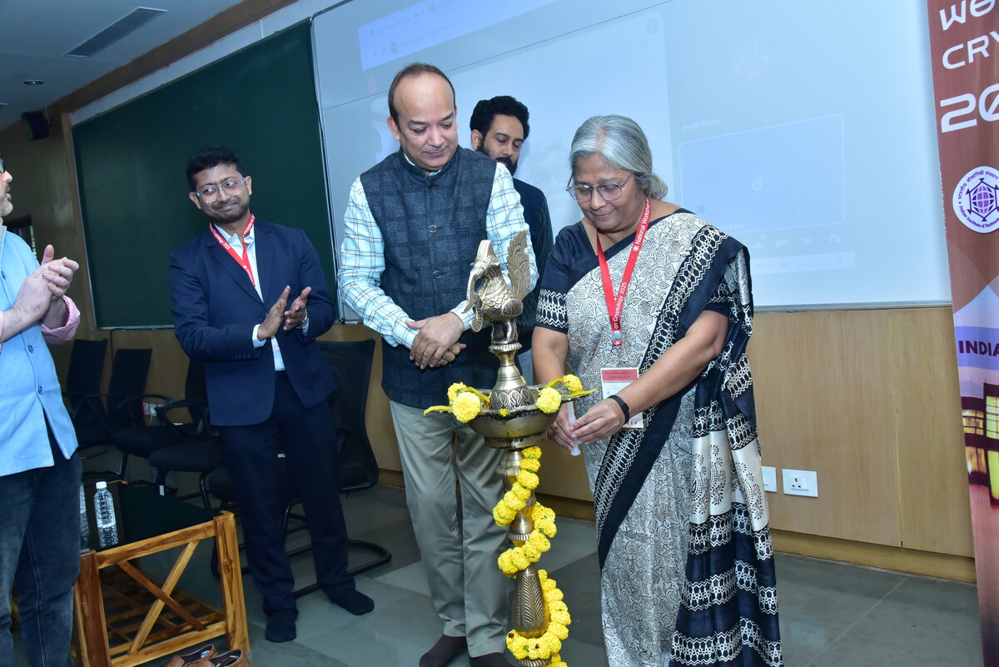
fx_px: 861
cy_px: 334
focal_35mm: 31
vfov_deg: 42.4
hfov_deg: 60.3
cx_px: 500
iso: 1600
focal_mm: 31
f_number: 9
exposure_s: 1/200
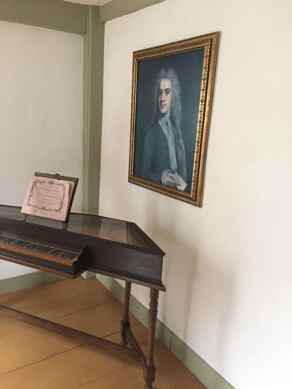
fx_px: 326
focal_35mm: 29
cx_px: 146
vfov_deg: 61.7
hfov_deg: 48.2
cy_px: 194
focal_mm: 4.15
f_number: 2.2
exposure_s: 1/30
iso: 250
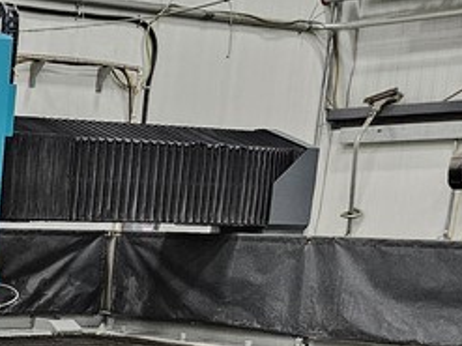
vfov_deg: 14.9
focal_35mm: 93
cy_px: 497
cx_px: -286
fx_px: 1241
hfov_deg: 18.1
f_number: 1.8
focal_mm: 5.4
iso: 500
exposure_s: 1/120
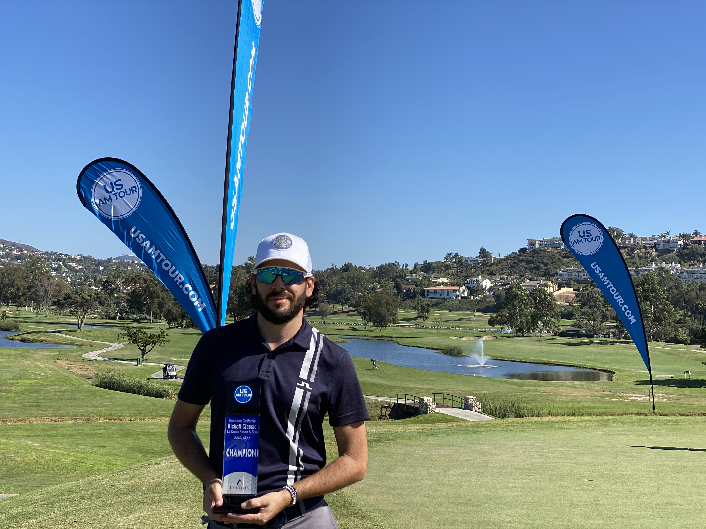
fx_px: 1061
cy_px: 264
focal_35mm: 52
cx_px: 353
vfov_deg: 28.0
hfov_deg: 36.8
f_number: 2
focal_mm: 6
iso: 20
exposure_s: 1/1410
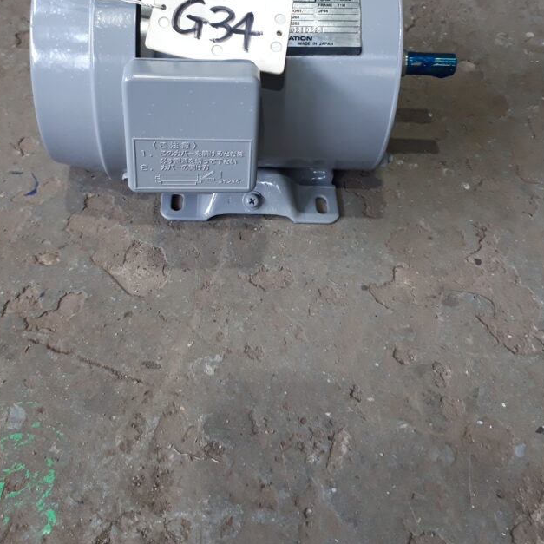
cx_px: 251
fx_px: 693
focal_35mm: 39
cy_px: 178
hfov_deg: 42.8
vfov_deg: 42.2
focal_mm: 3.6
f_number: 1.9
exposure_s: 1/33
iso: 160
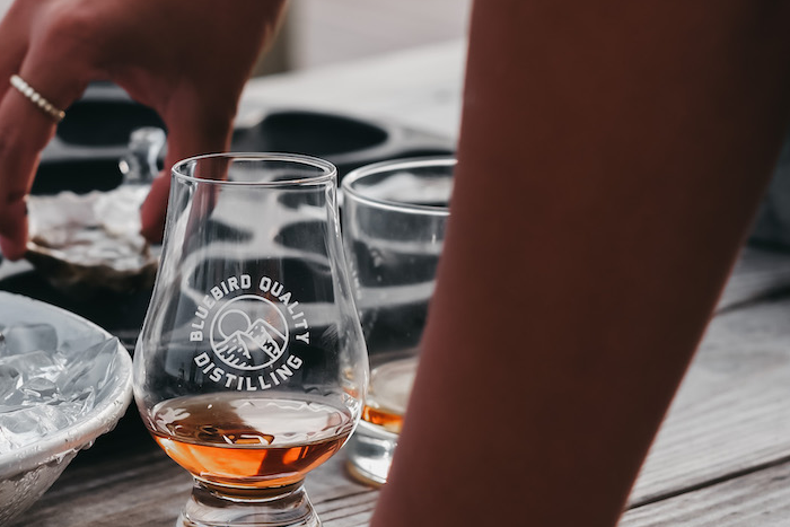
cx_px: 222
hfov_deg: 14.2
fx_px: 3160
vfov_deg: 9.5
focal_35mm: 144
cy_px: 332
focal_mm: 56
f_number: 4
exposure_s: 1/250
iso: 125
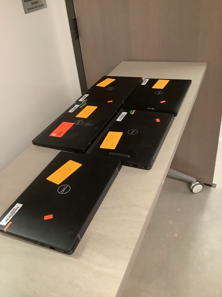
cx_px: 111
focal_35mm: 31
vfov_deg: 58.4
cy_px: 148
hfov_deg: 45.4
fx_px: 265
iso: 320
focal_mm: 3.3
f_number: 2.4
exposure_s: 1/33
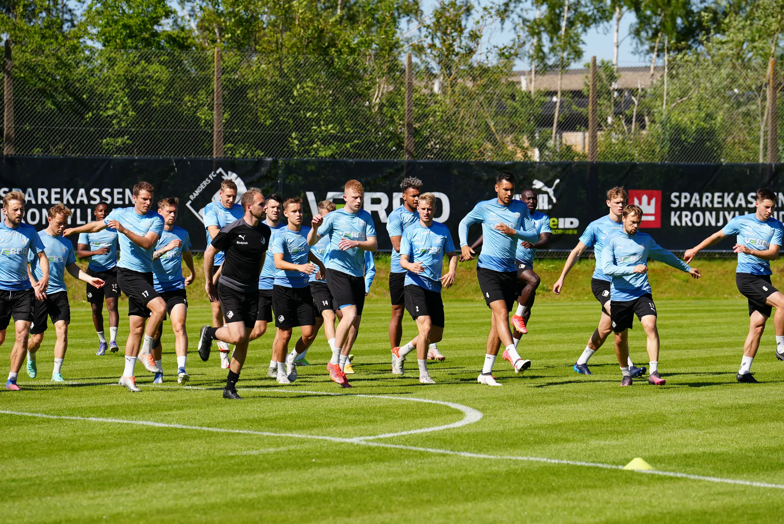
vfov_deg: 6.9
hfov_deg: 10.3
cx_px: 392
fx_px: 4358
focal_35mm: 200
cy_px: 262
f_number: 6.3
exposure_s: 1/400
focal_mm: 200
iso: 80
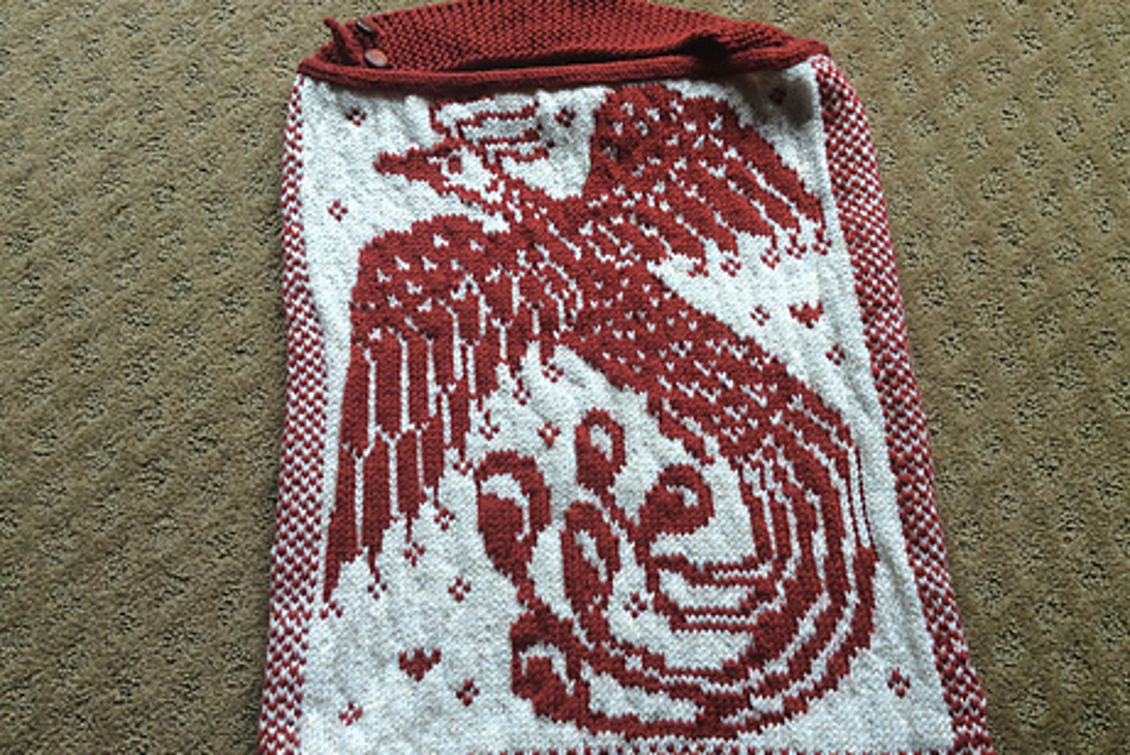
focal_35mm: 36
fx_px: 1131
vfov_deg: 36.9
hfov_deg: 53.1
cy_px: 386
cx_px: 569
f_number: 2.4
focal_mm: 3.3
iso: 40
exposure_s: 1/60
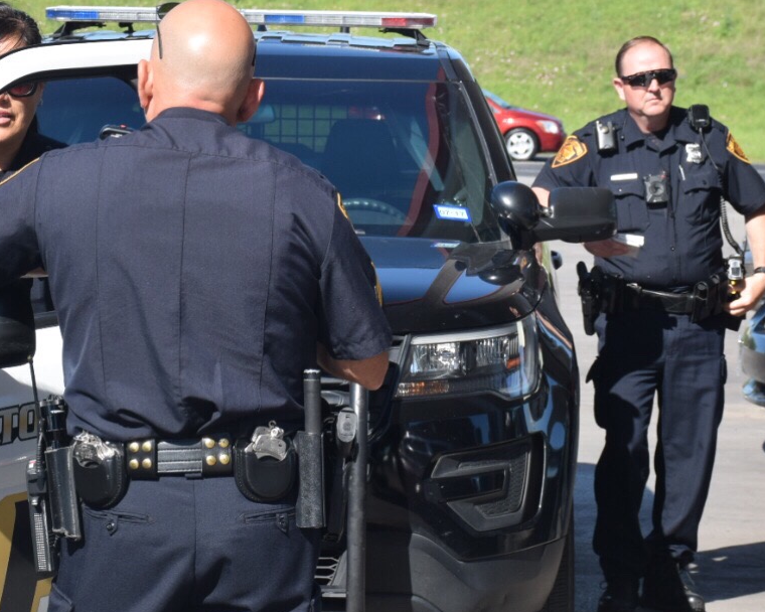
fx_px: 3532
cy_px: 187
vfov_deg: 9.9
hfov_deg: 12.4
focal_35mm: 156
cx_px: 424
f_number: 10
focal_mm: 52
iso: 200
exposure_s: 1/400
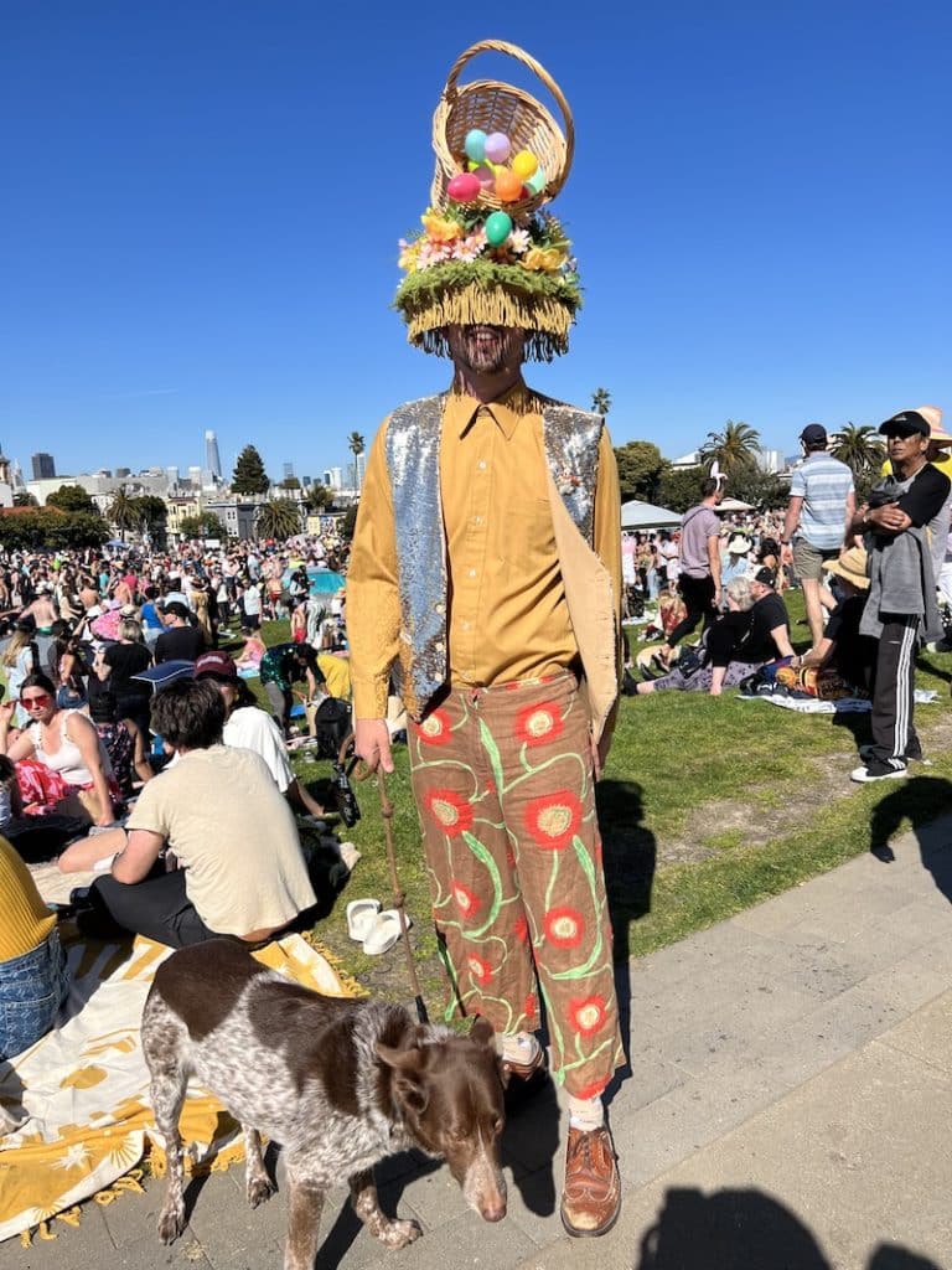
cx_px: 476
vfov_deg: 67.3
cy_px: 635
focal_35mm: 26
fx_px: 953
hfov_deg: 53.1
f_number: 1.5
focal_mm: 5.7
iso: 50
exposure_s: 1/5882
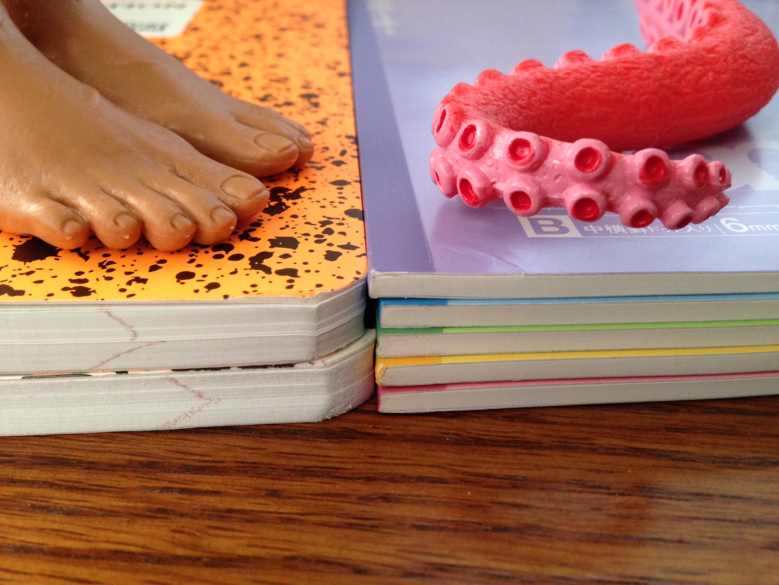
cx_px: 390
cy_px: 292
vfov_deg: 42.9
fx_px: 743
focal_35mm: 33
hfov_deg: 55.4
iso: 160
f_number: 2.4
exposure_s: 1/20
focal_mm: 4.12
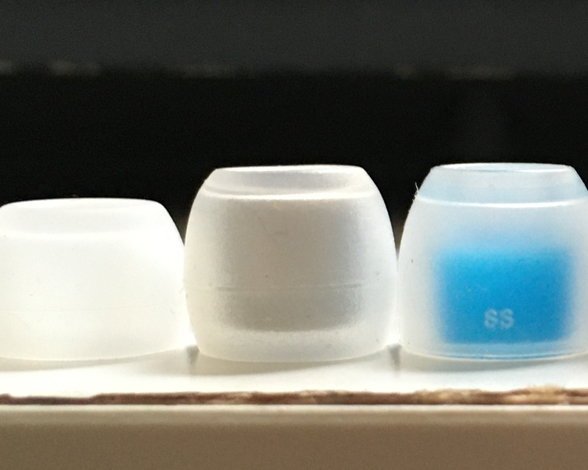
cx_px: 722
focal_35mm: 98
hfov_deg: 18.5
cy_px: 281
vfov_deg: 15.7
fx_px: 1705
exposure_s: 1/30
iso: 125
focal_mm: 4.15
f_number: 2.2
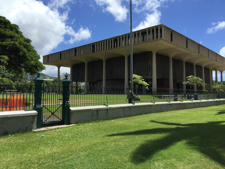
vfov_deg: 48.2
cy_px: 84
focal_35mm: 29
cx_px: 112
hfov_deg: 61.7
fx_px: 188
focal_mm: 4.15
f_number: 2.2
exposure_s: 1/2198
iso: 32
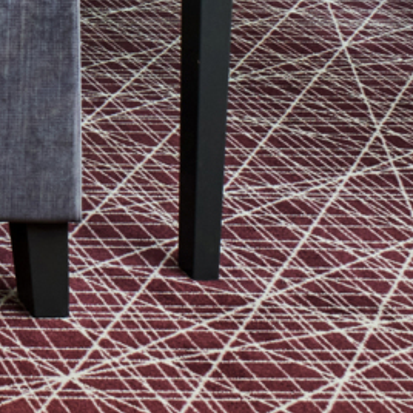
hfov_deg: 12.3
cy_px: -563
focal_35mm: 95
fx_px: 1282
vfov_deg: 13.6
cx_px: -698
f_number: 11
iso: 400
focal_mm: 15
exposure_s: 1/10
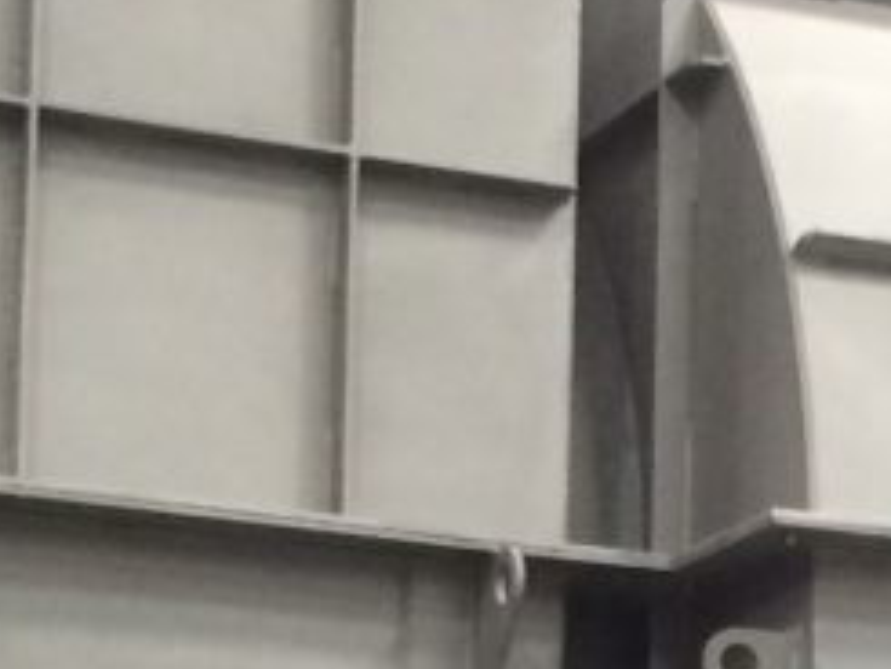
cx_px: 902
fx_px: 4841
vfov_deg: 7.8
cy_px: 1022
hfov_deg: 10.4
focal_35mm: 188
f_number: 2.2
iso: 250
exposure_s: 1/30
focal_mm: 4.12
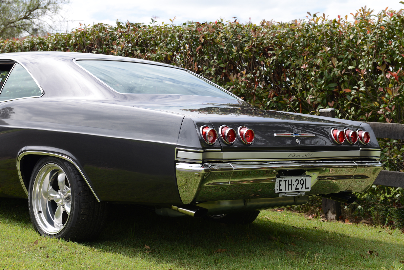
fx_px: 786
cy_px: 135
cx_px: 202
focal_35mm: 70
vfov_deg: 19.5
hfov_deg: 28.8
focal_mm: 70
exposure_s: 1/200
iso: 100
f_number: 8
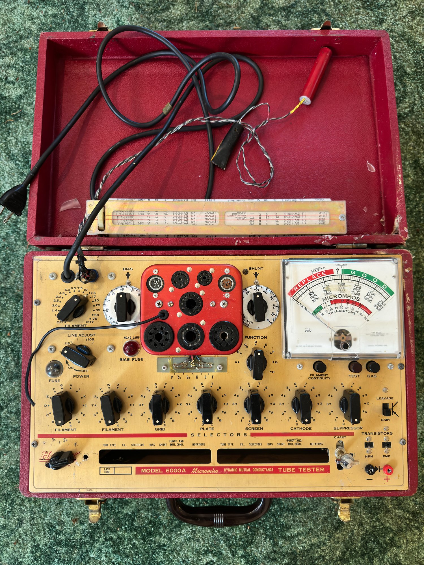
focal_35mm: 24
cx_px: 212
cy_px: 282
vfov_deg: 71.6
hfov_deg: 56.8
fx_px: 392
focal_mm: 6.76
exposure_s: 1/60
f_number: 1.78
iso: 320
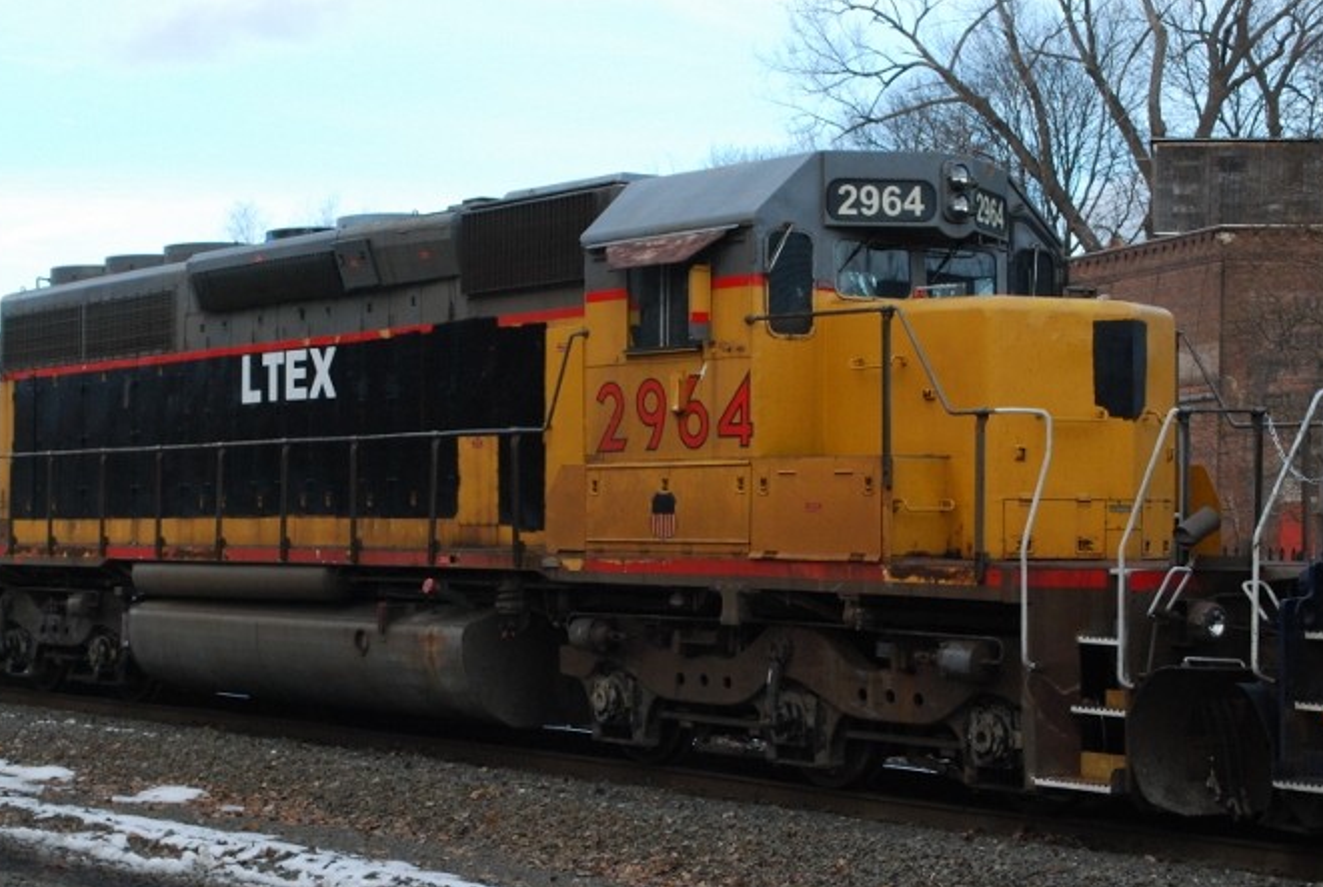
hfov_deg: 29.2
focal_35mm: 69
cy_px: 473
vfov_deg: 19.8
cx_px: 578
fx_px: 2540
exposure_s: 1/250
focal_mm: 38
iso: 800
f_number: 8
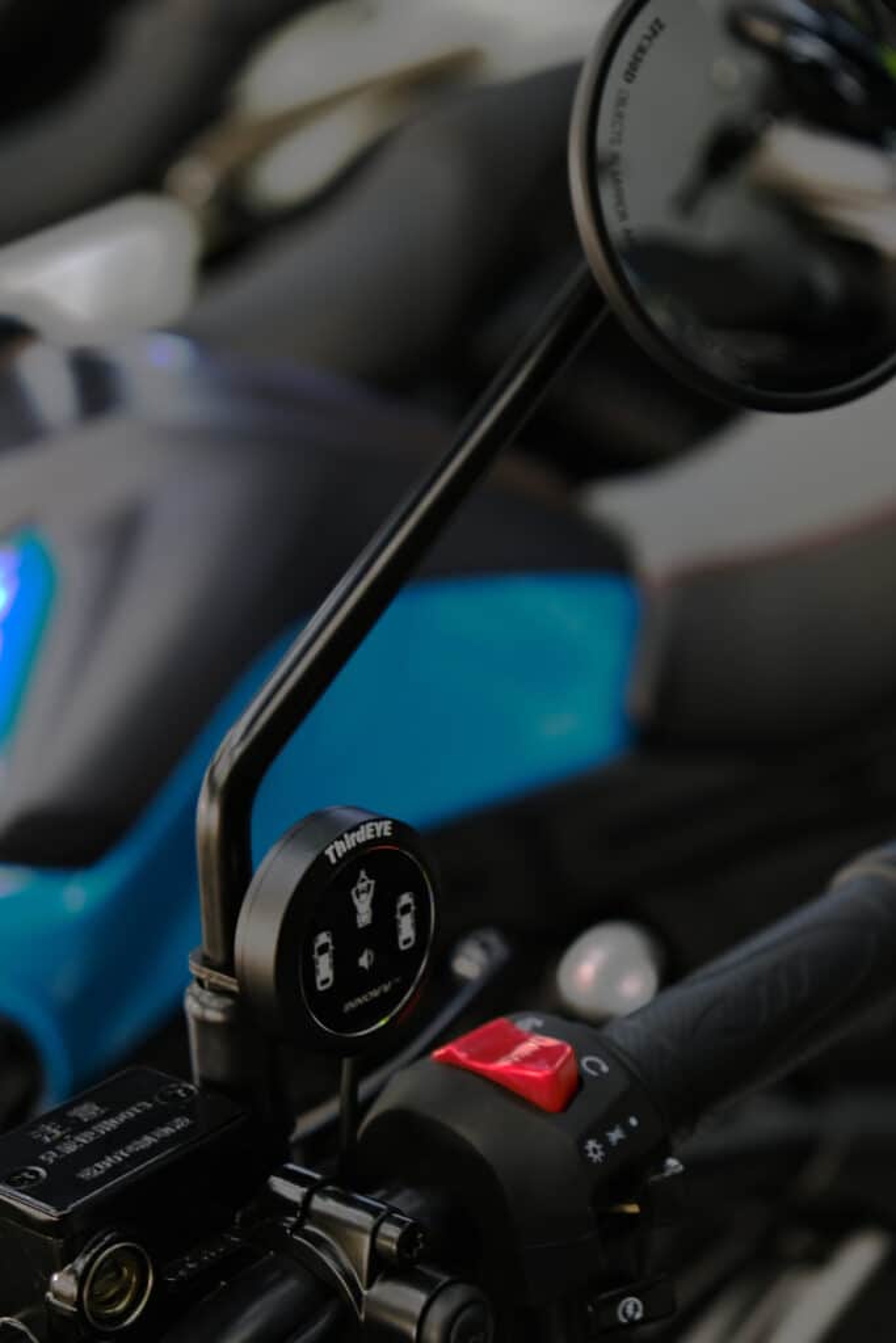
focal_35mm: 83
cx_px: 448
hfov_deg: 16.5
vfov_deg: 24.5
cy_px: 672
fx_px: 3097
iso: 250
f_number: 4.5
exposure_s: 1/13
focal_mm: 55
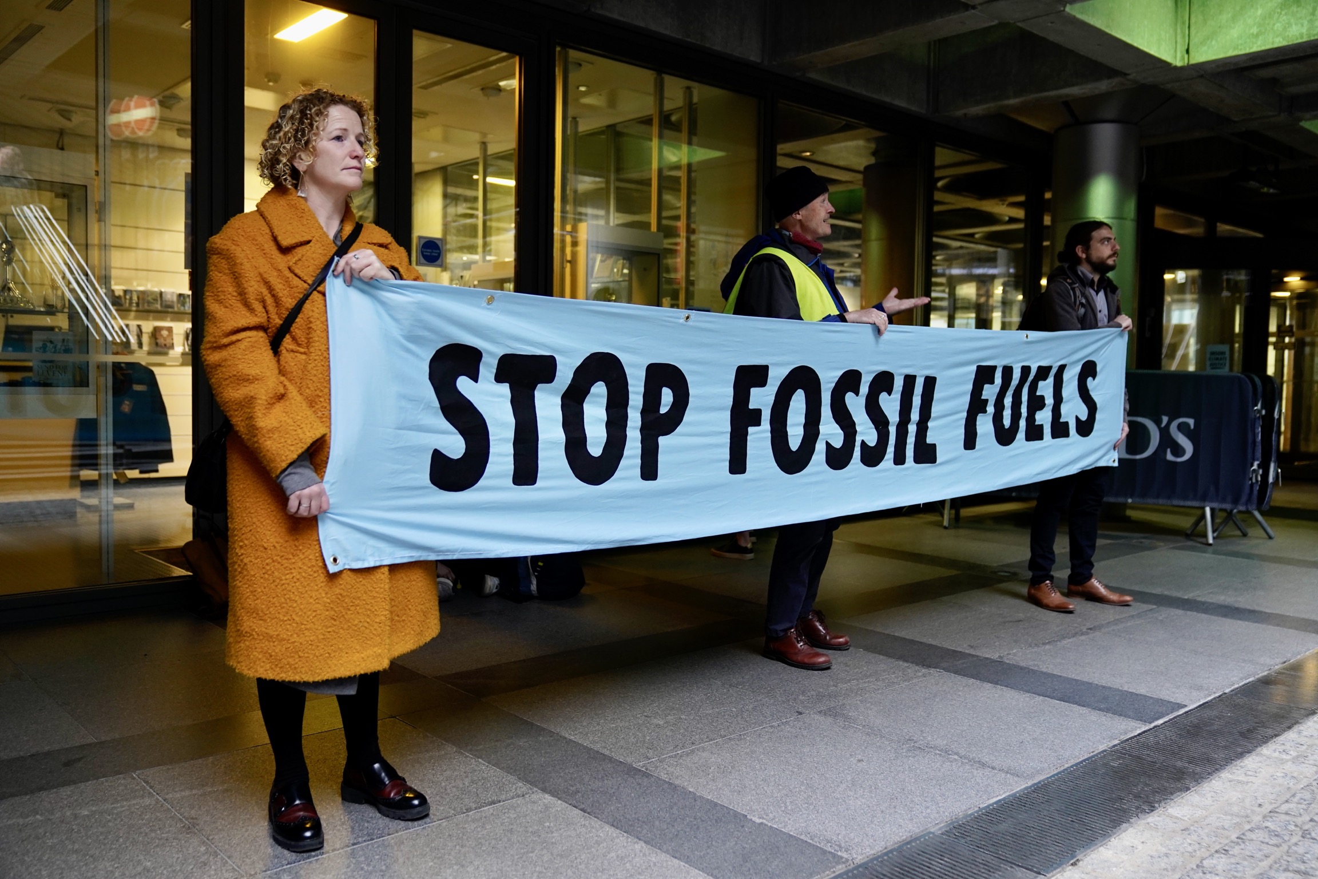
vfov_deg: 43.6
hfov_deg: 61.9
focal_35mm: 30
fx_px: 1098
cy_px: 440
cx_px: 659
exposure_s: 1/100
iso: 1600
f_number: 2.8
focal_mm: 30
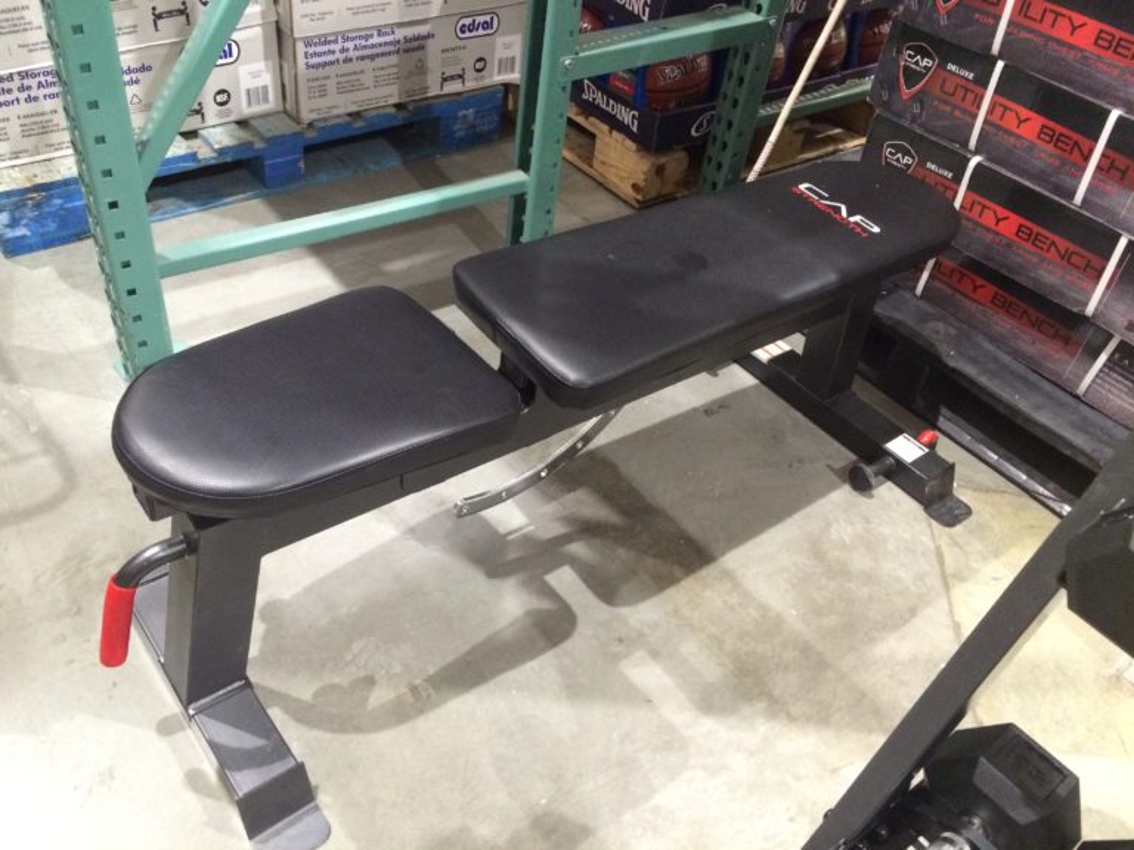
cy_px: 425
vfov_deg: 48.2
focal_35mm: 29
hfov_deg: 61.7
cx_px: 567
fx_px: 950
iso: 320
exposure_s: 1/30
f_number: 2.2
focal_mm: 4.15
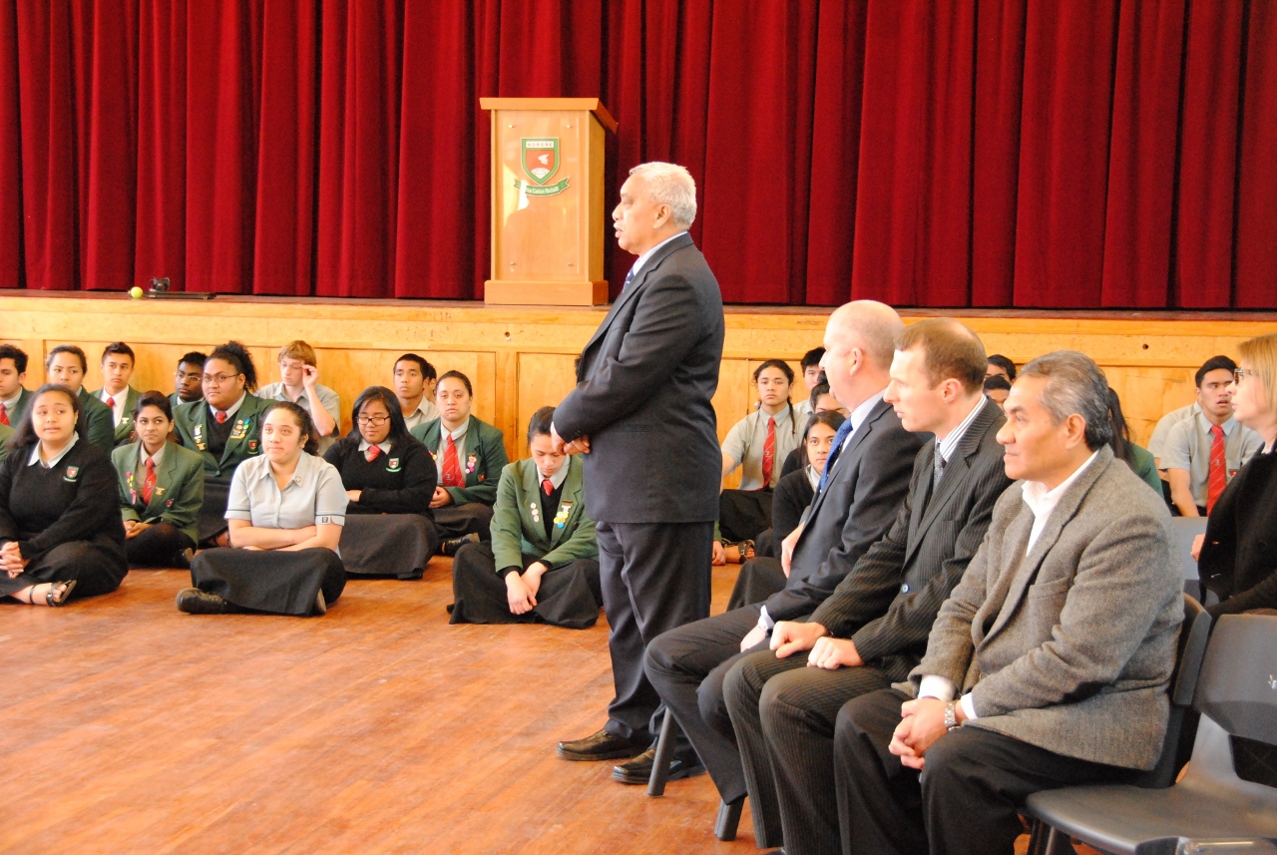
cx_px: 638
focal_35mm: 75
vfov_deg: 18.2
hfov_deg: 27.0
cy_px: 428
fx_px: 2664
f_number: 5
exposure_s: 1/60
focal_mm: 50
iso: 1600
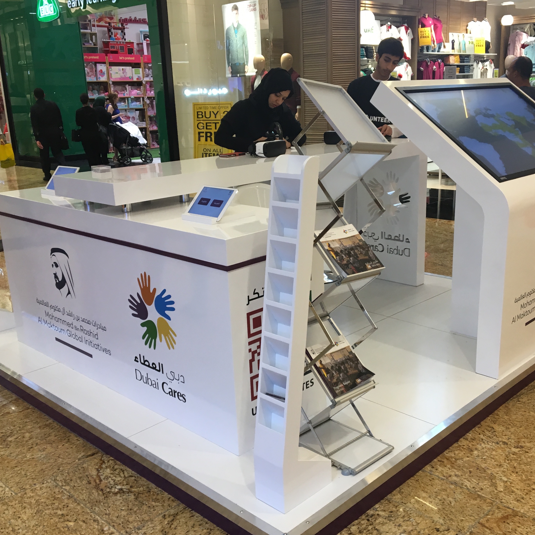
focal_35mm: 37
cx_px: 289
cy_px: 278
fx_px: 647
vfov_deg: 44.9
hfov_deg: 44.9
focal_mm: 4.15
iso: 40
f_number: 2.2
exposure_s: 1/33
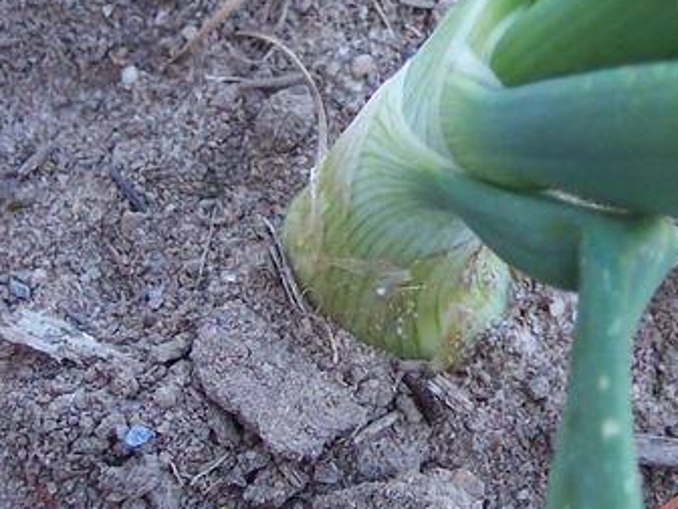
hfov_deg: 17.1
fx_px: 2213
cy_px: 66
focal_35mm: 113
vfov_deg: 13.0
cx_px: 636
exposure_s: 1/125
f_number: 2.8
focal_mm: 8
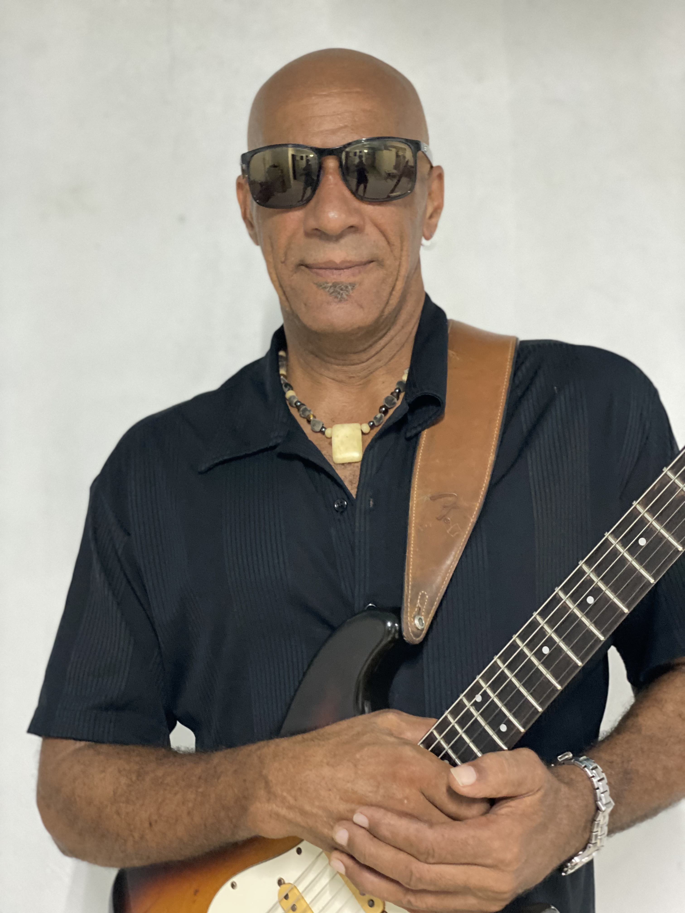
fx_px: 1372
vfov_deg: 36.8
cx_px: 342
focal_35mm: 52
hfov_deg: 28.0
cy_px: 456
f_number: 2
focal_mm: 6
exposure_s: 1/14
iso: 400
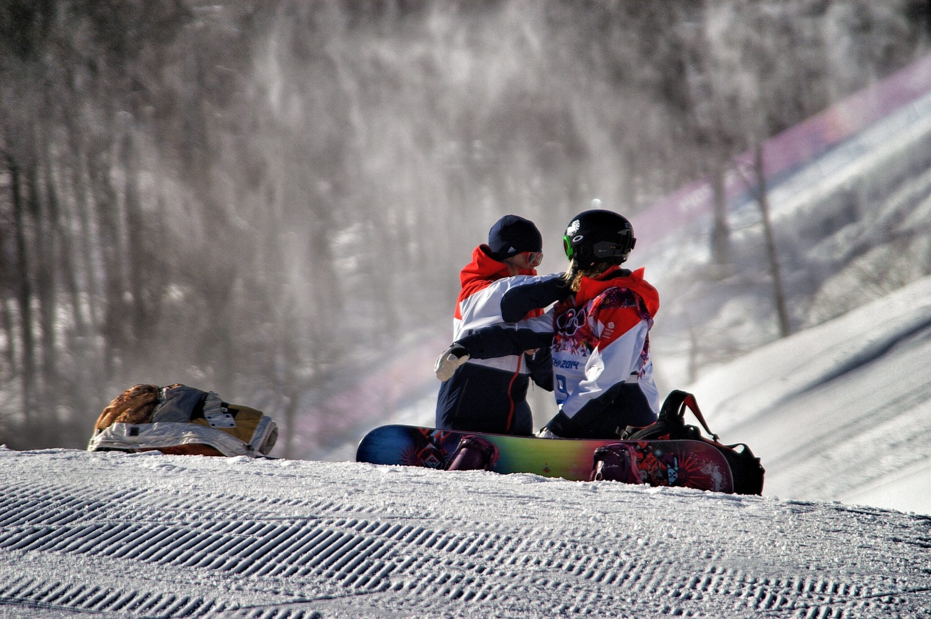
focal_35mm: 300
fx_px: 7752
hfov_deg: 6.9
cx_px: 466
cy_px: 310
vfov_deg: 4.6
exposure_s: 1/1000
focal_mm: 200
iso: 125
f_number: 5.6
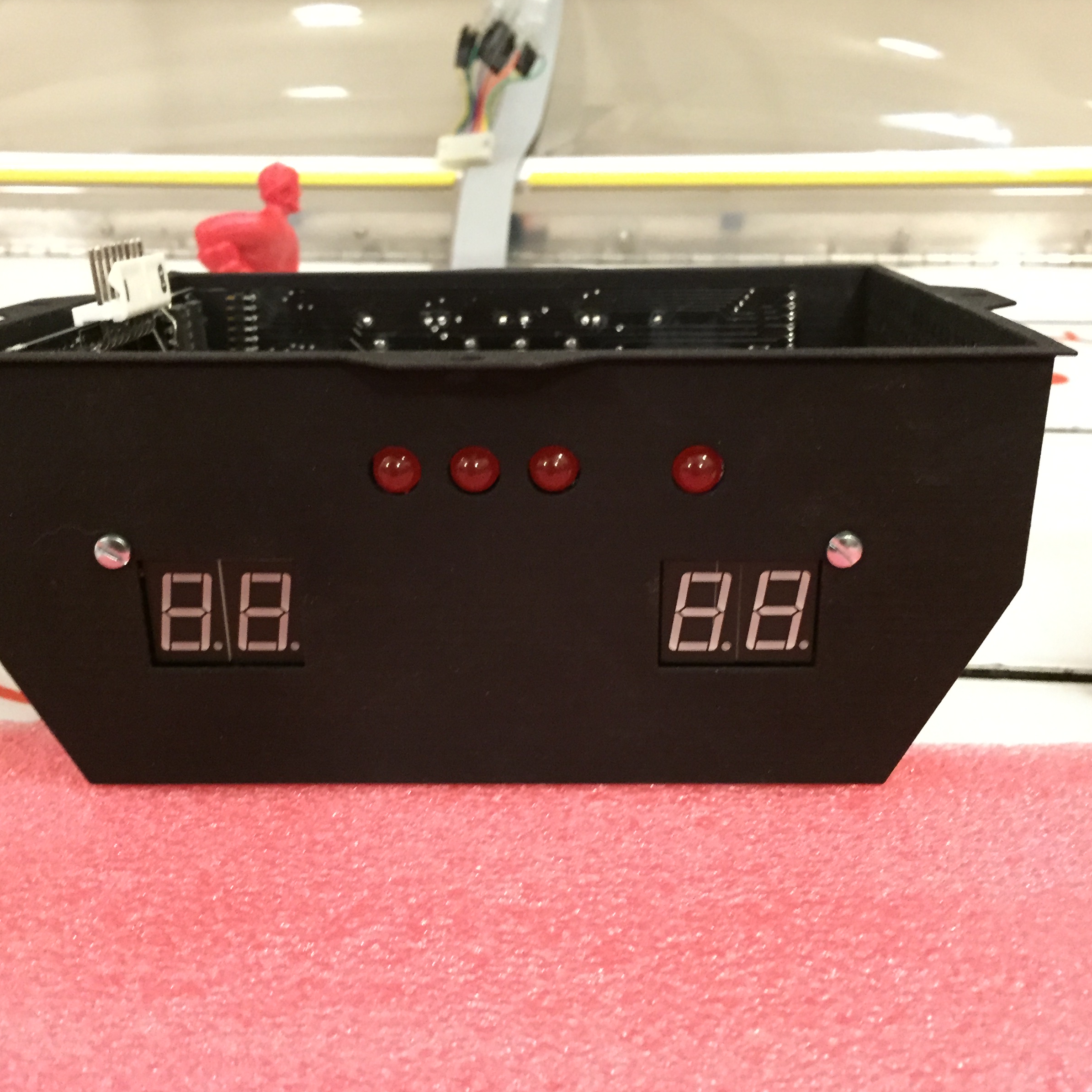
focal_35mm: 35
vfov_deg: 47.2
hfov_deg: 47.2
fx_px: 1249
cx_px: 545
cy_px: 553
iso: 640
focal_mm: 4.15
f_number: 2.2
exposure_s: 1/15
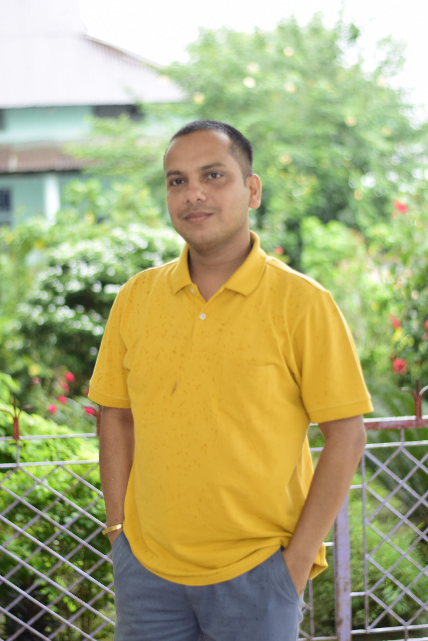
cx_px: 214
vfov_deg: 27.0
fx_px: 1337
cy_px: 320
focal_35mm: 75
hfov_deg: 18.2
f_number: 1.8
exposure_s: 1/125
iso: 320
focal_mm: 50
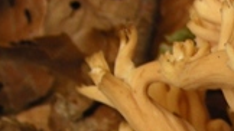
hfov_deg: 10.2
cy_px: 261
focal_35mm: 204
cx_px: 360
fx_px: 1265
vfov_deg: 5.8
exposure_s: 1/29.8
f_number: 3.5
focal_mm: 6.3
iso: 63
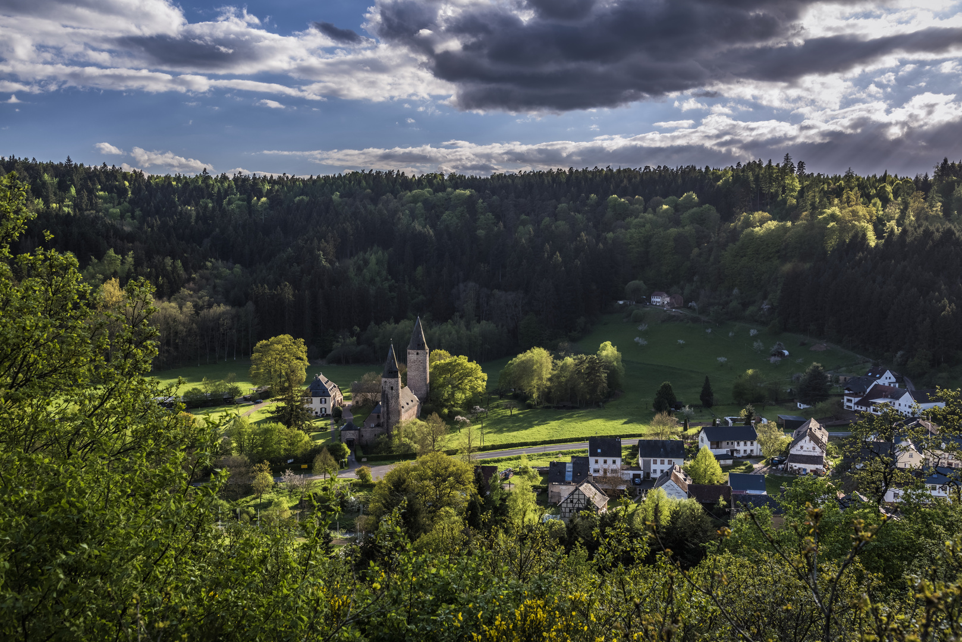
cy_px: 321
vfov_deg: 37.9
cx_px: 481
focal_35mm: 35
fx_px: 936
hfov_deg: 54.4
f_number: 8
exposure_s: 1/100
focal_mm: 35
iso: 200
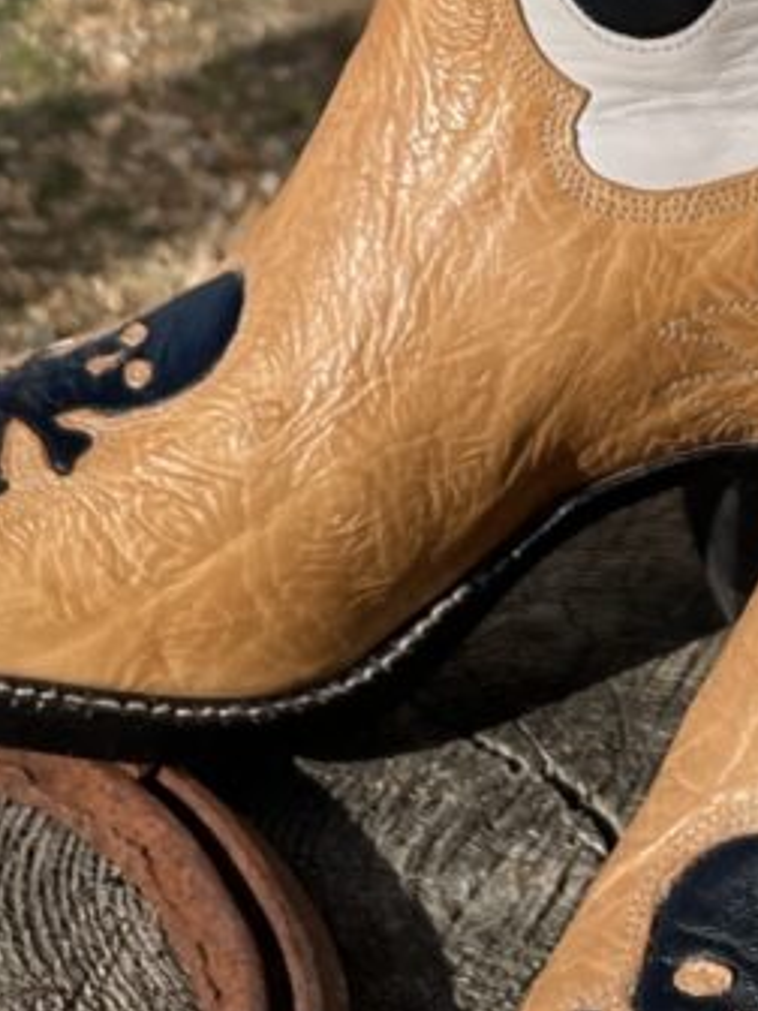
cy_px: -208
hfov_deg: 12.4
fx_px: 3474
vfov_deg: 15.9
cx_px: 553
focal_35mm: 119
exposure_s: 1/5556
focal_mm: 4.2
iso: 32
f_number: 1.6
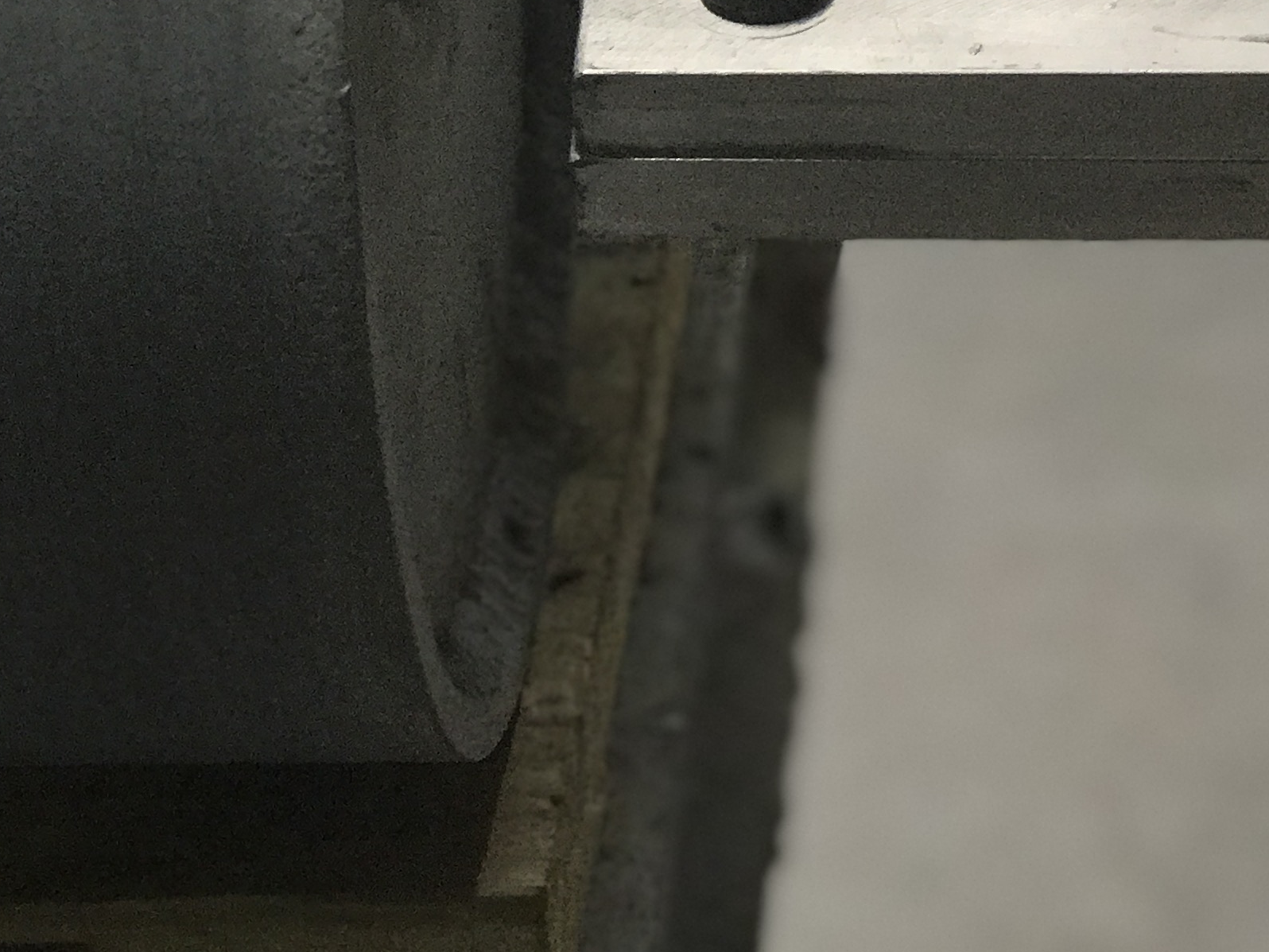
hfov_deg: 13.4
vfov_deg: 10.3
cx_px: 1387
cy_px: 122
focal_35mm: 144
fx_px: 5279
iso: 160
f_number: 2.8
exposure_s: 1/60
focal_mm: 6.6
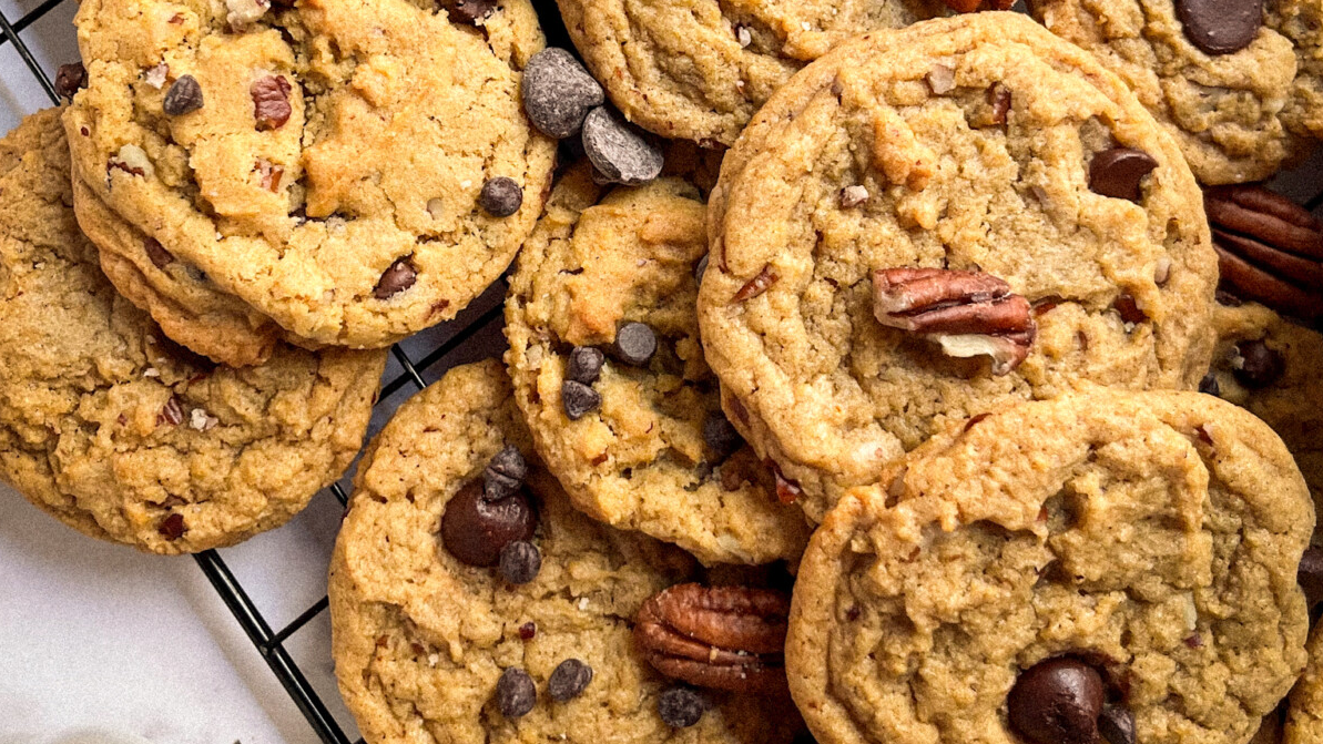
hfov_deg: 52.8
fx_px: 1333
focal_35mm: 38
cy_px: 201
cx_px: 660
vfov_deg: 30.7
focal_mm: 5.1
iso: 100
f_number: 1.6
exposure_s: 1/60
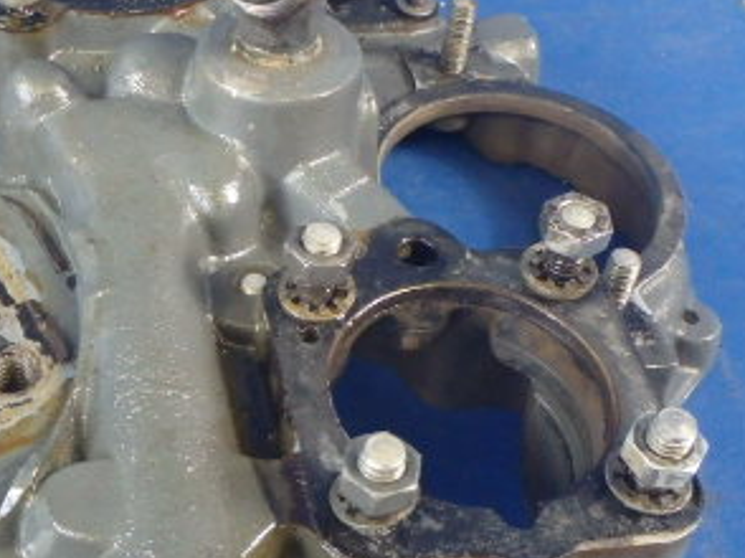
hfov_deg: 31.2
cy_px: 297
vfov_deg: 24.0
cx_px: 195
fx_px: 1312
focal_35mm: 61
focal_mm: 5
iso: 800
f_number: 3.9
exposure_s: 1/20
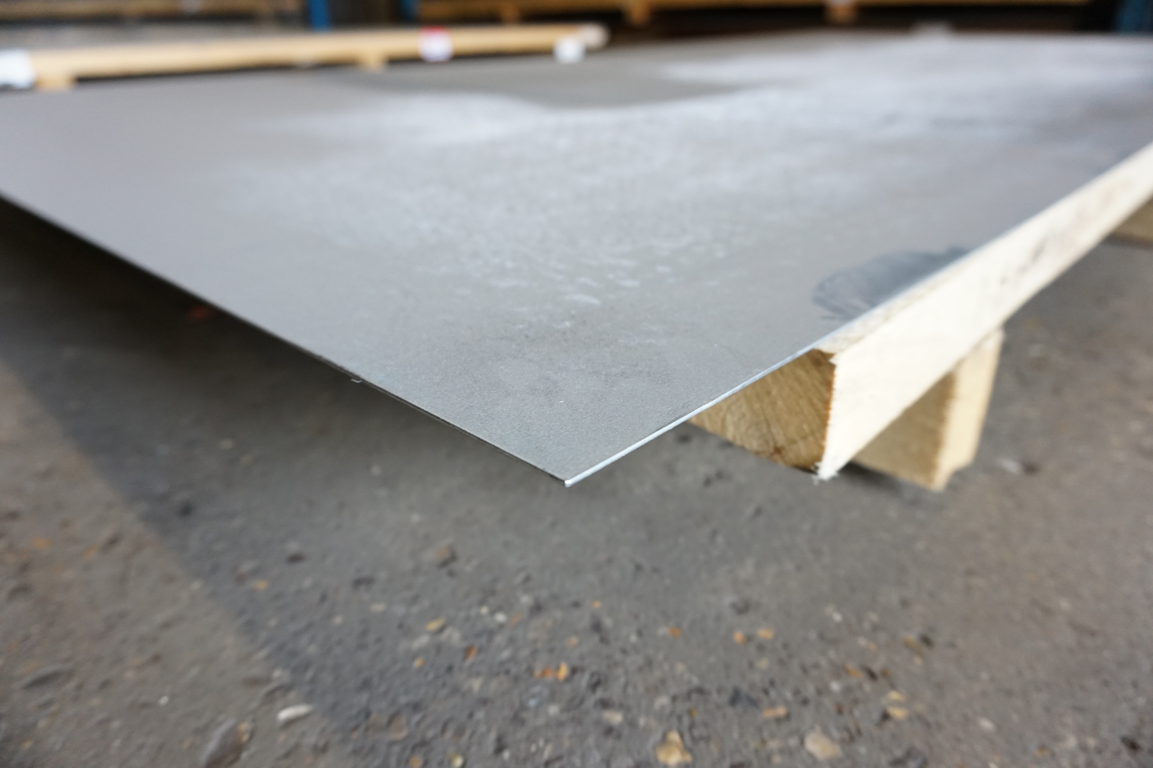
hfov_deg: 73.7
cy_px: 384
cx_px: 576
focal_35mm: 24
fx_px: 769
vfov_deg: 53.1
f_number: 4
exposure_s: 1/60
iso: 800
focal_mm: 16
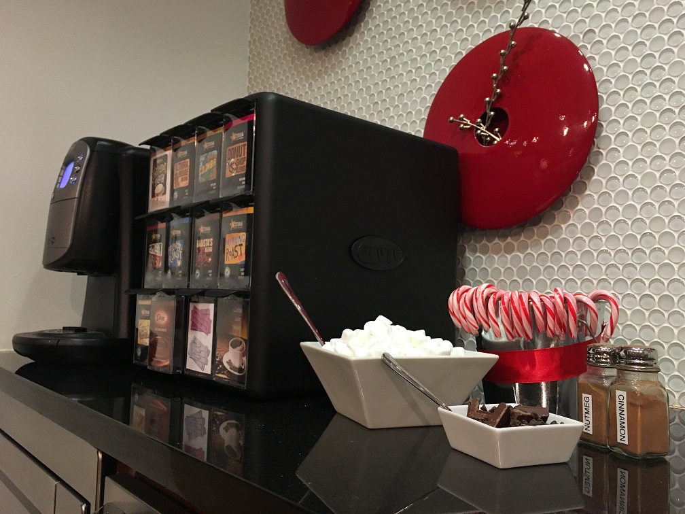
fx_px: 574
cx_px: 342
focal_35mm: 29
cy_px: 257
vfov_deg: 48.2
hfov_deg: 61.7
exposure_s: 1/30
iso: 160
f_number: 2.2
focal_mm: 4.15
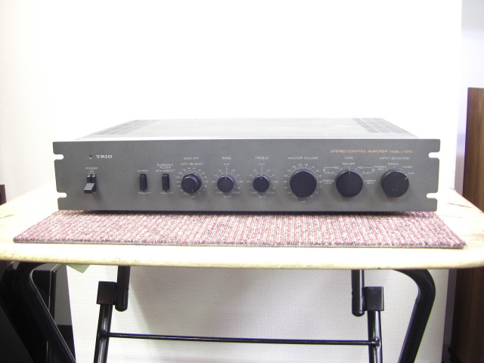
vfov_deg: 37.7
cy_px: 182
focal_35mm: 38
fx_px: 531
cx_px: 242
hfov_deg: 49.0
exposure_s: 1/3.33
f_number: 3.4
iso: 100
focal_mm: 6.3
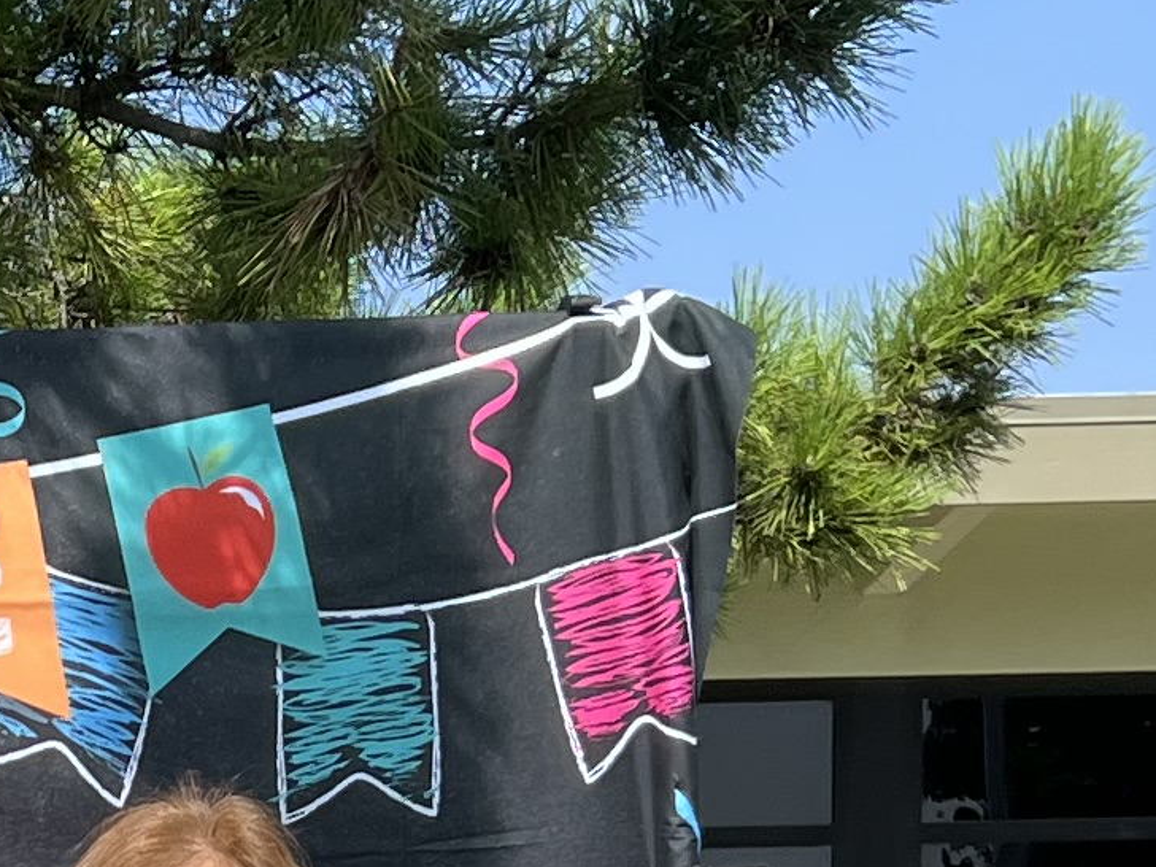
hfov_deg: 12.9
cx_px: -630
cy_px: 1521
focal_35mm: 144
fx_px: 4809
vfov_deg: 9.8
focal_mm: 5.7
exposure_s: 1/2457
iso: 50
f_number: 1.5
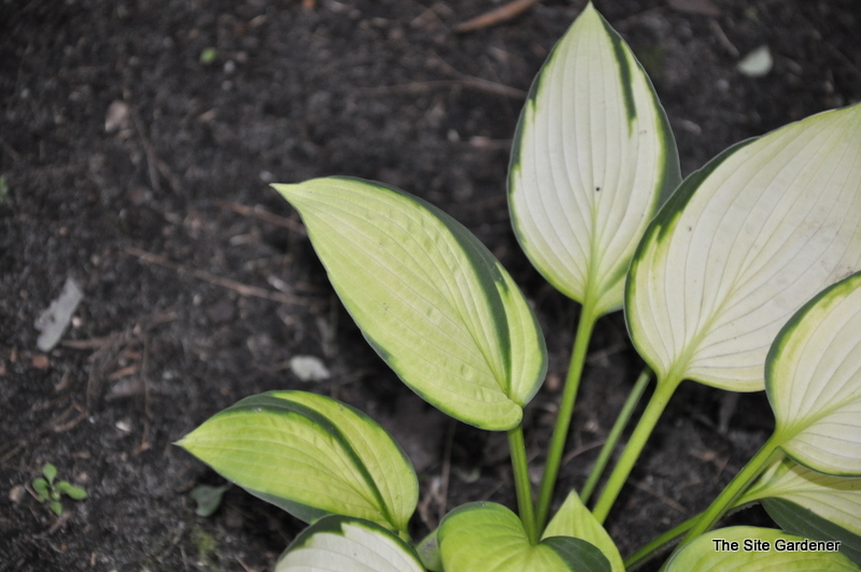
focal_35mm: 158
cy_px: 286
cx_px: 430
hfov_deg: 13.1
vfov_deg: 8.7
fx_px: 3764
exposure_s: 1/60
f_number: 5.6
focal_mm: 105
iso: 800
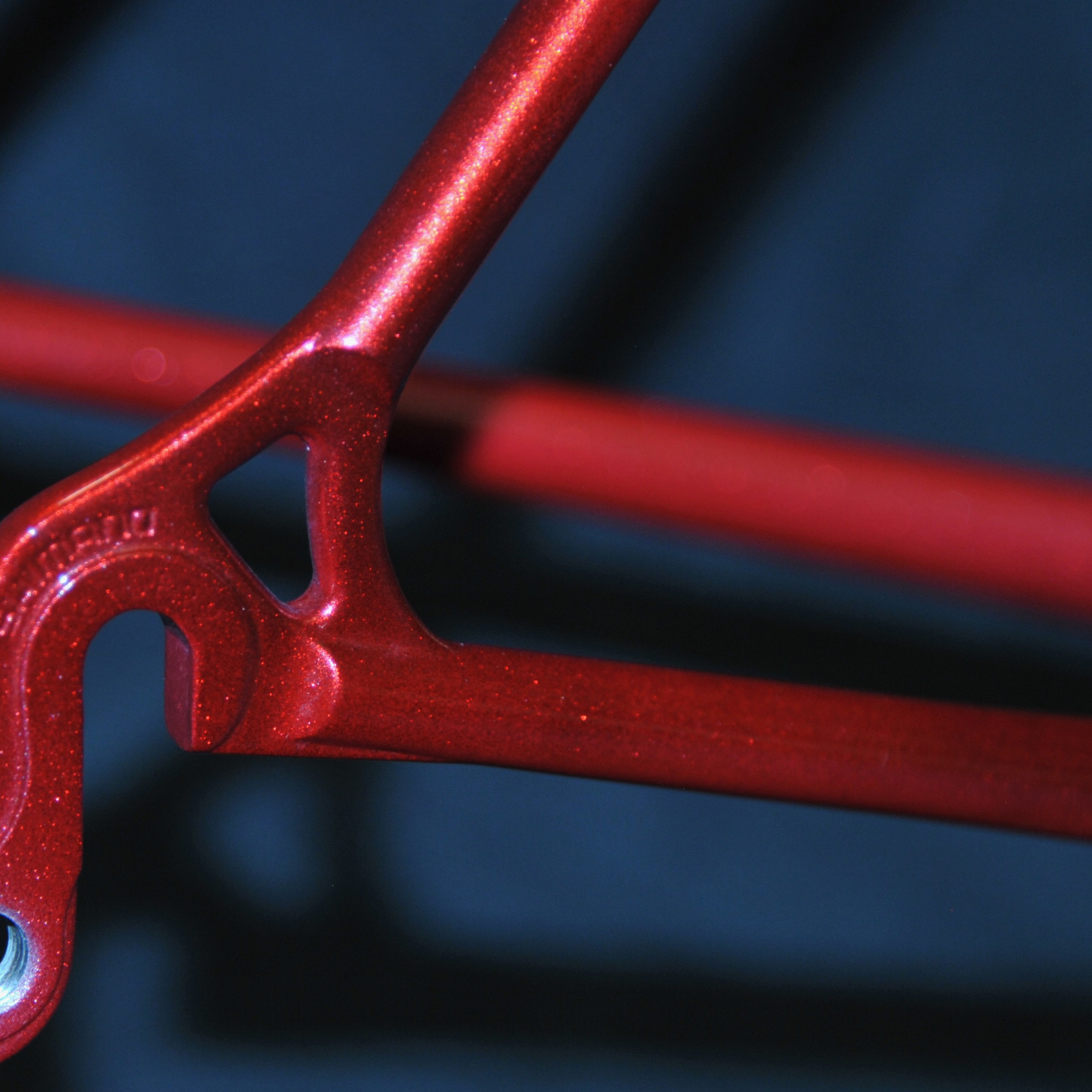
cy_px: 487
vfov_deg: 5.6
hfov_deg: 5.6
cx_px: 382
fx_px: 11171
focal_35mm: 313
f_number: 5.6
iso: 800
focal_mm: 190
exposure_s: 1/30
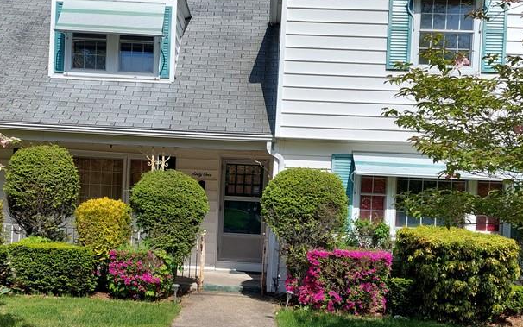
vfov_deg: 29.7
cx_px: 224
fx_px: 613
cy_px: 209
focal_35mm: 43
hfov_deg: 46.1
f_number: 1.8
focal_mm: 5.23
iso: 40
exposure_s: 1/2113
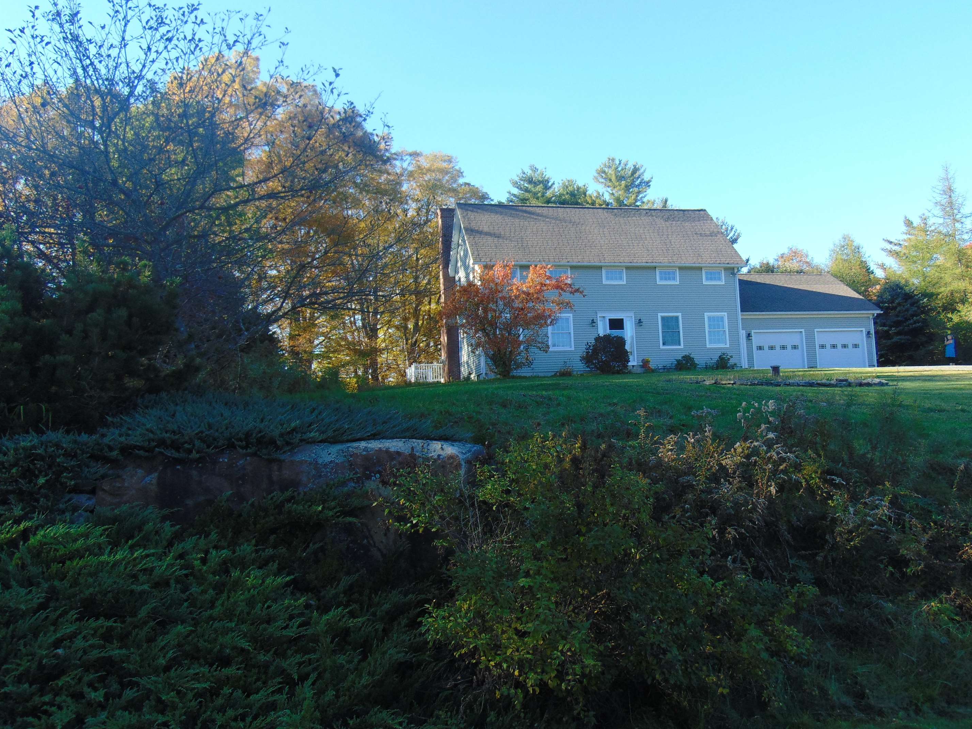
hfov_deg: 65.2
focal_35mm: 27
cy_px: 347
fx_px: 758
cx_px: 524
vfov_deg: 51.3
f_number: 3
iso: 80
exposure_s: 1/250
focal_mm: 4.5
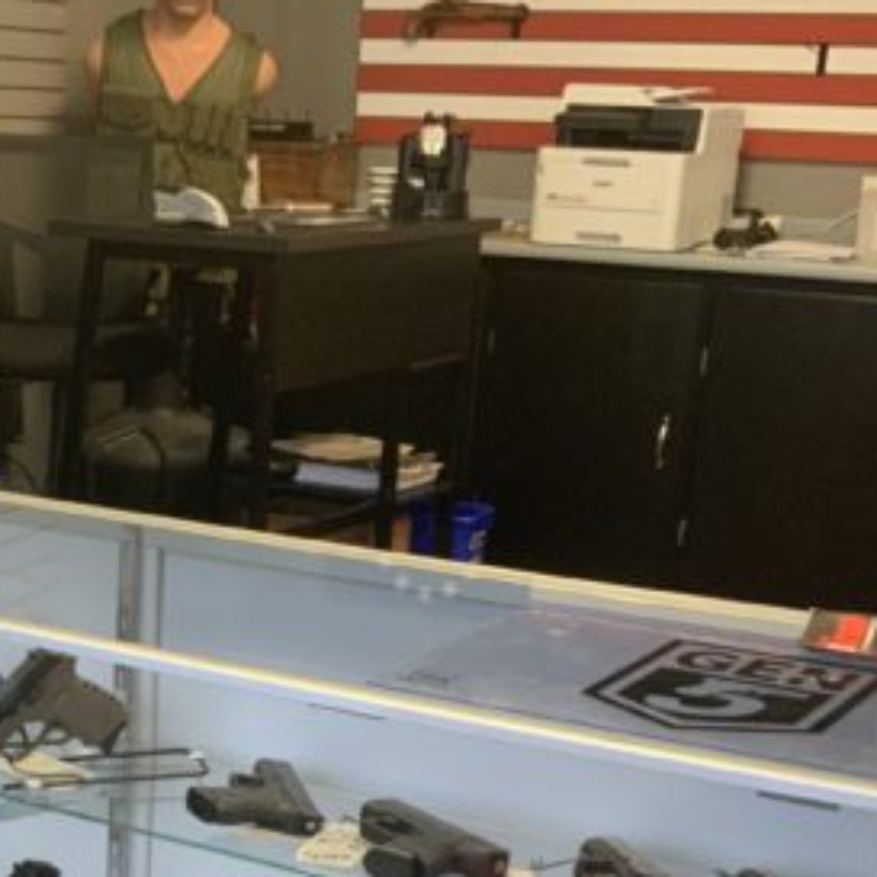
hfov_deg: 23.4
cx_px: 109
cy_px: 829
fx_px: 2064
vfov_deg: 23.2
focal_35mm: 72
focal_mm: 3
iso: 200
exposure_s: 1/60
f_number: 1.8
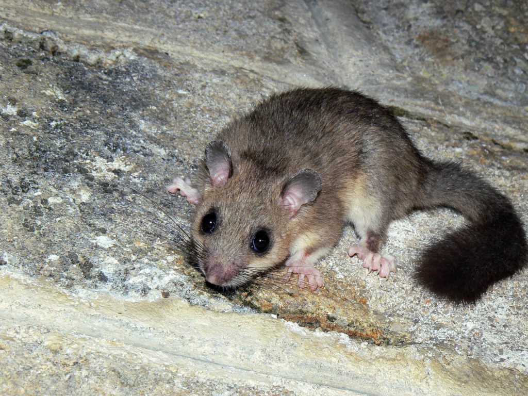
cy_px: 198
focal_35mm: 91
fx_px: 1388
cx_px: 264
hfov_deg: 21.5
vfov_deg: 16.2
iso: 100
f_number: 7.1
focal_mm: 15.2
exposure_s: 1/200
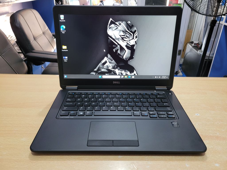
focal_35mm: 26
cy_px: 85
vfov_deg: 53.1
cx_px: 114
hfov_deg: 67.3
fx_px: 170
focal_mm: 5.4
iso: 320
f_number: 1.8
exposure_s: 1/40
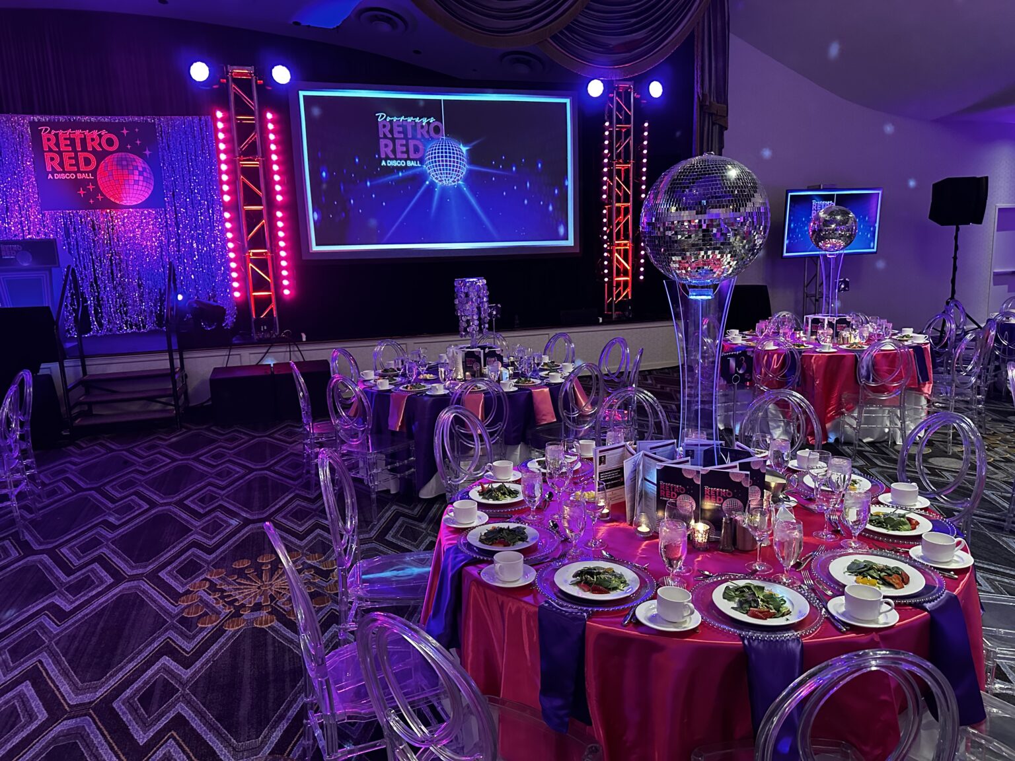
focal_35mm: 24
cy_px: 380
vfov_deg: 56.8
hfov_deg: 71.6
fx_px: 704
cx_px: 508
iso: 800
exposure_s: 1/39
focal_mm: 6.86
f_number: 1.78
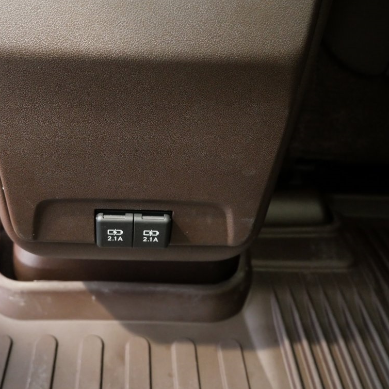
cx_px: 125
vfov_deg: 46.0
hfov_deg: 45.3
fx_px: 458
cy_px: 197
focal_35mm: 36
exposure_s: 1/5
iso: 3200
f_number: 3.7
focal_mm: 15
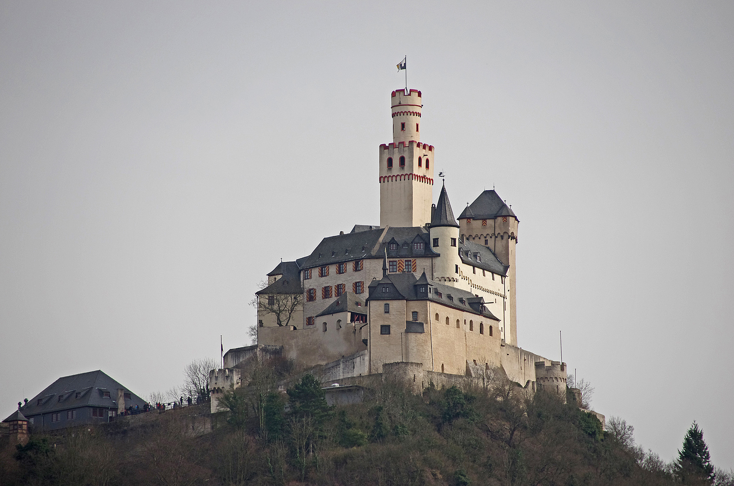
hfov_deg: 6.9
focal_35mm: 300
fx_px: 6104
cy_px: 243
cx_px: 367
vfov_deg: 4.6
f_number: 6.3
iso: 800
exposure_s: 1/3200
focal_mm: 200
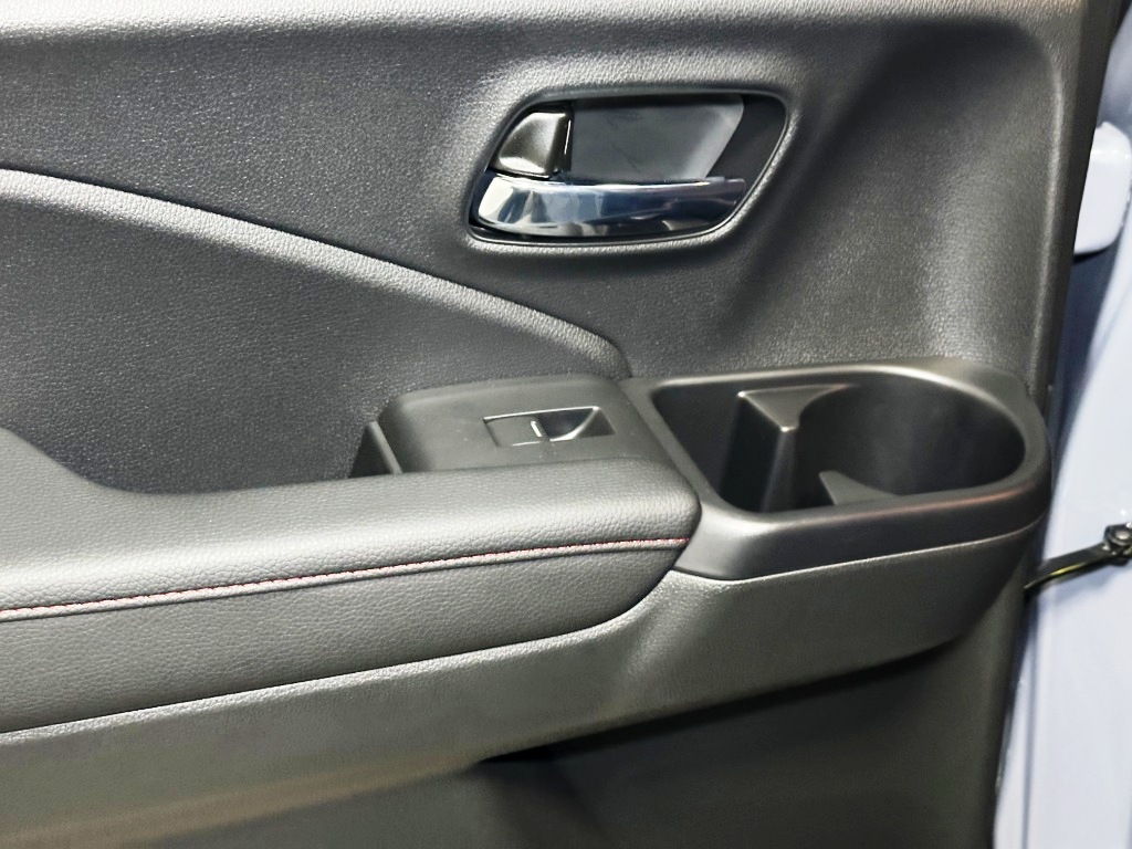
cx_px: 566
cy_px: 424
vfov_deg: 30.3
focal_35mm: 48
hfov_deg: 39.7
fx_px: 1570
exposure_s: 1/30
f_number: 1.78
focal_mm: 6.86
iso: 640
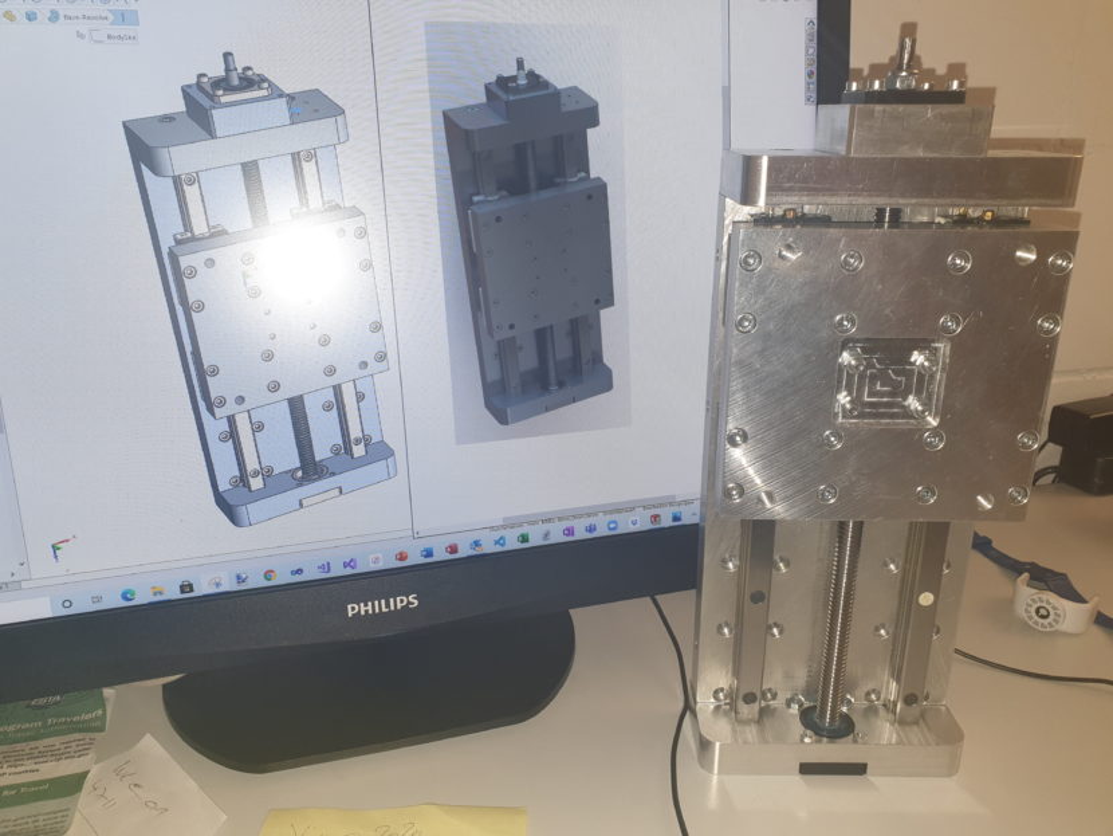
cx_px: 556
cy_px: 418
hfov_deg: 67.3
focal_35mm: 26
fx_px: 836
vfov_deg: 53.1
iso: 50
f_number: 2.4
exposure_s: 1/50
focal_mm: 4.3
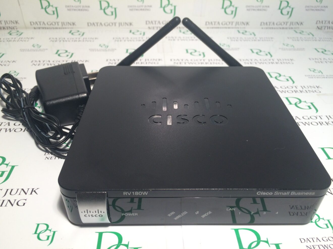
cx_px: 166
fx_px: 279
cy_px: 124
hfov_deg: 61.7
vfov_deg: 48.2
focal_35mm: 29
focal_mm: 4.15
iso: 50
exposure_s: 1/120
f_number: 2.2
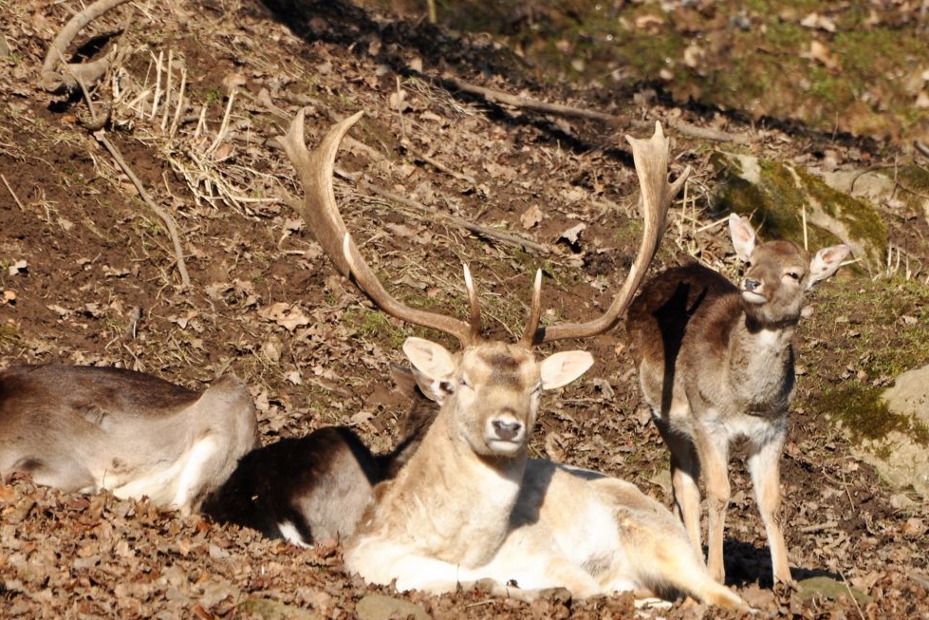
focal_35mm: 745
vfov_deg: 1.8
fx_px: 19227
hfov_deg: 2.8
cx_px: 605
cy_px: 395
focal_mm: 300
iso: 200
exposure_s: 1/640
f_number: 6.3
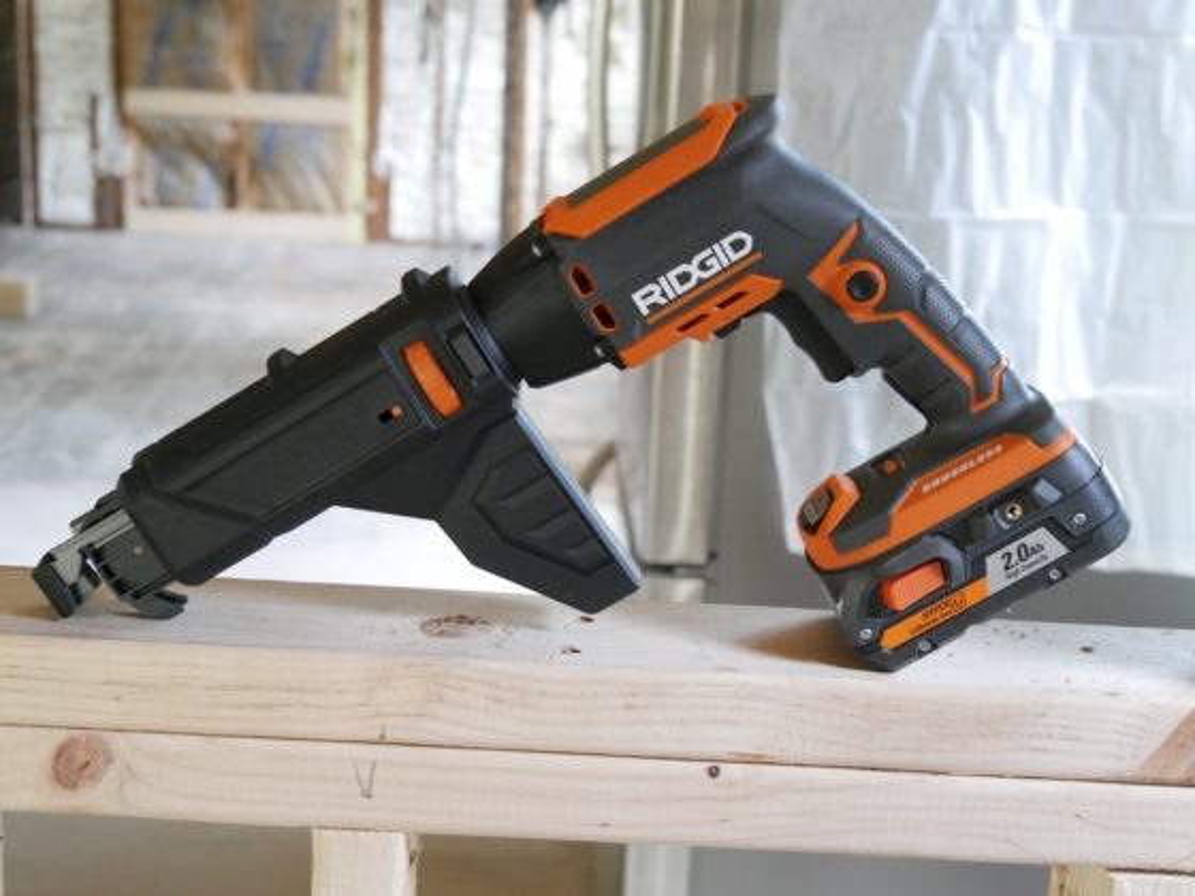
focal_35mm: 56
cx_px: 598
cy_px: 448
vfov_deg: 26.1
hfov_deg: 34.3
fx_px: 1933
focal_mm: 28
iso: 3200
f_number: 4.3
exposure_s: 1/50
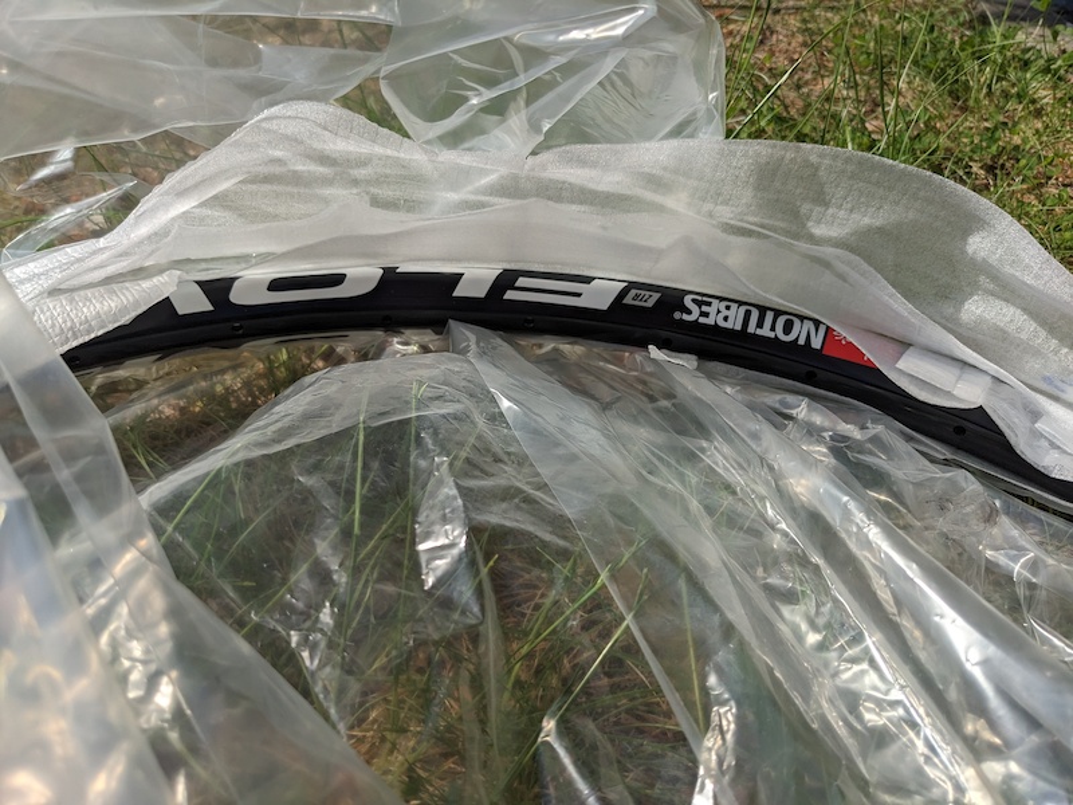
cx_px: 536
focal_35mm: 27
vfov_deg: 51.4
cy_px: 402
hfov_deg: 65.3
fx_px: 837
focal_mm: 4.38
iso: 57
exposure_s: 1/5882
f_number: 1.73
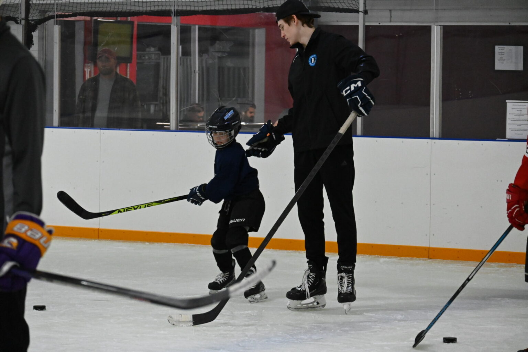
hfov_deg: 13.7
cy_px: 176
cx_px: 264
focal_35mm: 150
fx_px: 2200
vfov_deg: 9.1
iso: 6400
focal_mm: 100
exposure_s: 1/500
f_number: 5
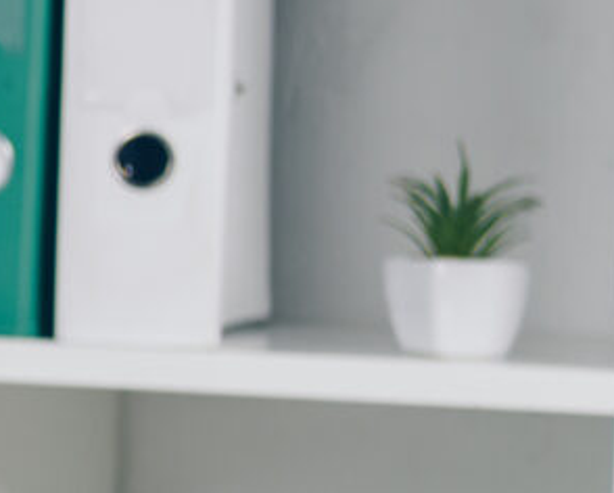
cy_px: 314
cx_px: -2032
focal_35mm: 449
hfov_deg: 4.0
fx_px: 8170
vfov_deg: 3.5
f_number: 4.5
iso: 125
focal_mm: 55
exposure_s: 1/160
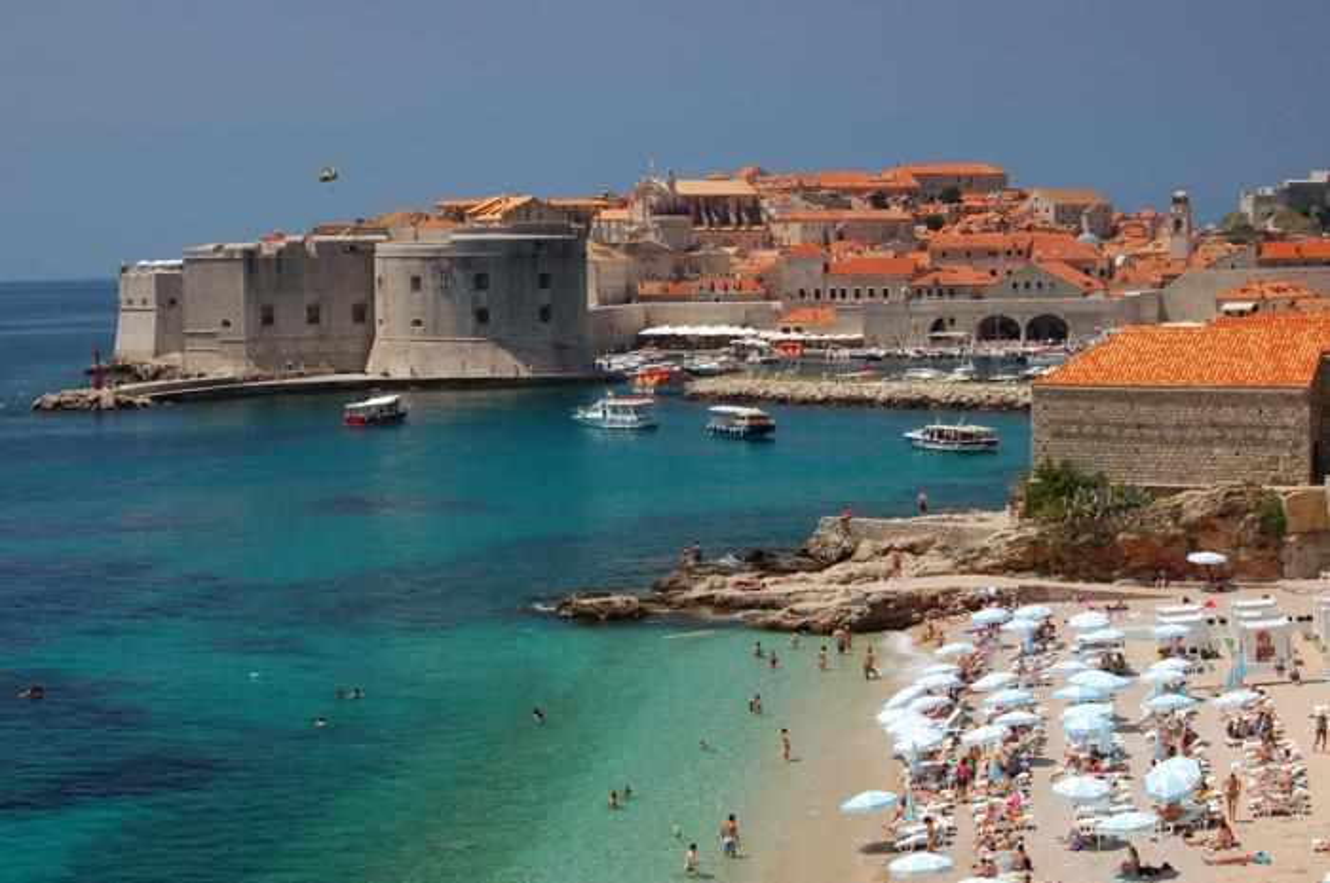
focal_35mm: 68
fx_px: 2491
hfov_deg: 29.9
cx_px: 665
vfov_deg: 20.1
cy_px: 442
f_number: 10
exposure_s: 1/320
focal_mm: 45
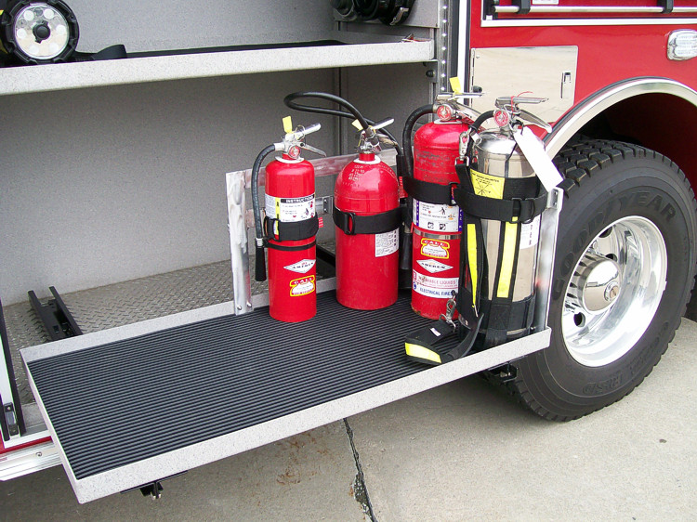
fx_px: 725
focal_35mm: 36
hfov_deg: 51.4
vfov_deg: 39.6
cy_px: 261
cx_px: 348
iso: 80
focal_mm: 6
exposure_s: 1/286
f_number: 2.7
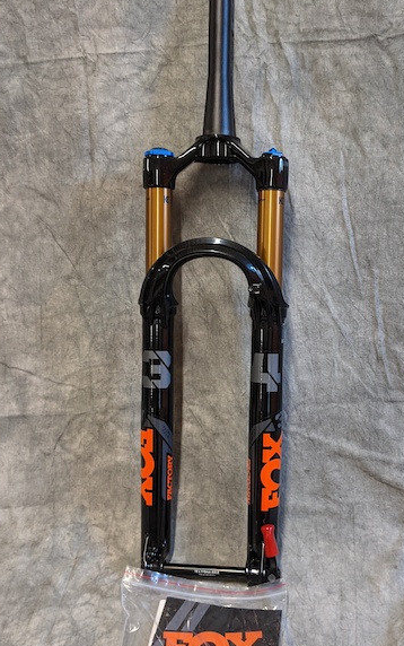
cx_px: 249
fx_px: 704
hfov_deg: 31.9
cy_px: 355
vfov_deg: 49.2
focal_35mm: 40
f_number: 1.73
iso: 58
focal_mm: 4.38
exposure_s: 1/27
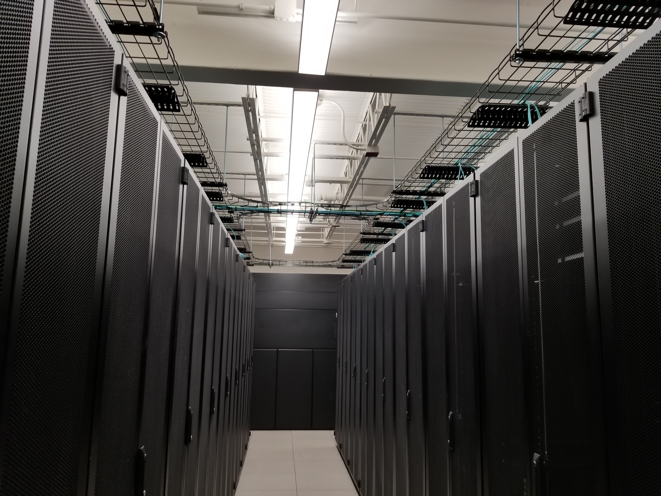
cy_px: 248
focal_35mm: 26
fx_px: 496
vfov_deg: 53.1
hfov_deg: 67.3
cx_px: 330
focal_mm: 4.25
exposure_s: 1/76
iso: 50
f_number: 1.7
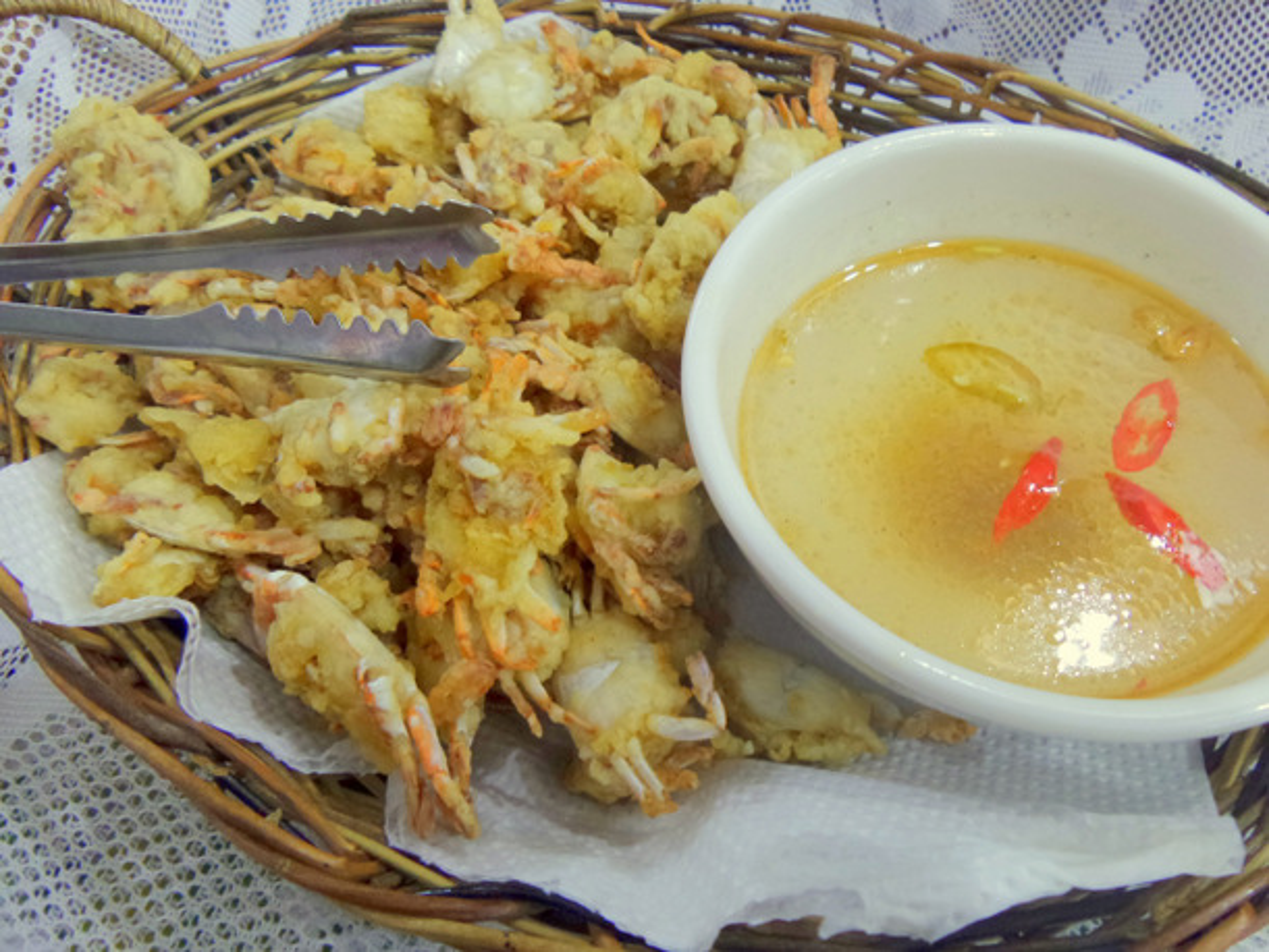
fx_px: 880
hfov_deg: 71.6
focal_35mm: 24
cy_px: 476
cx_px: 634
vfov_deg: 56.9
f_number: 3.1
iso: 320
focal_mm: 4.4
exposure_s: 1/15
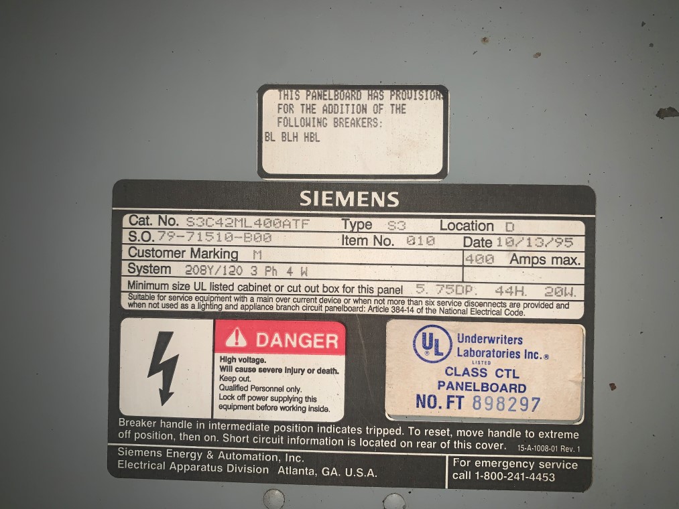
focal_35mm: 26
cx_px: 340
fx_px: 510
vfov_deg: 53.1
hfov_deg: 67.3
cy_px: 254
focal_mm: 4.25
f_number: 1.8
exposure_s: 1/34
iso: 25
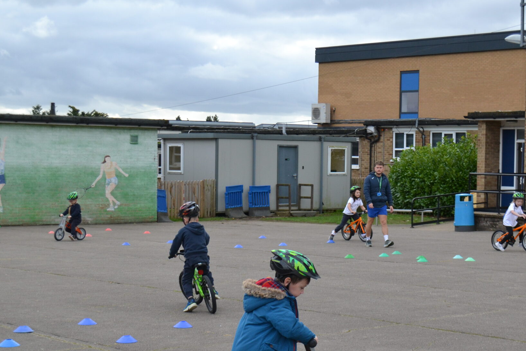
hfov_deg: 27.0
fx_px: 1096
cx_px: 303
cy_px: 235
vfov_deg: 18.1
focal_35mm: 75
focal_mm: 32
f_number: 4.8
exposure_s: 1/500
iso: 500
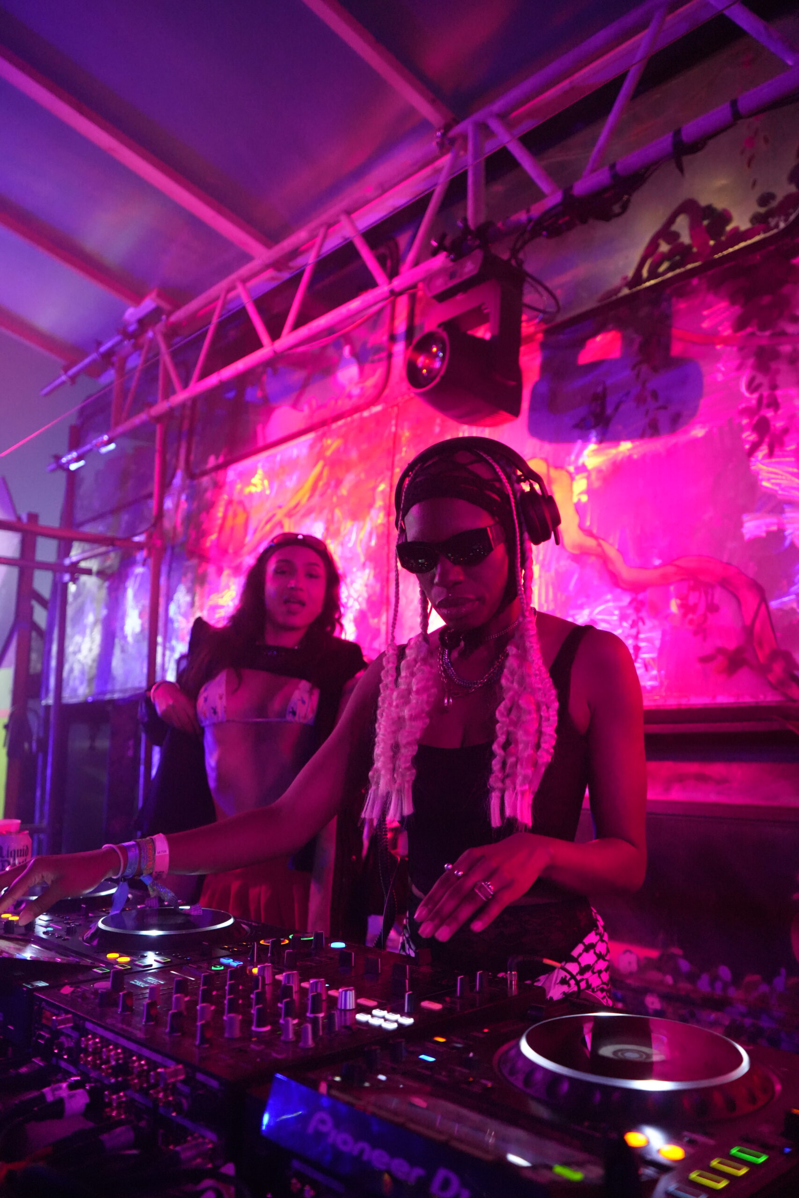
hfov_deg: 46.4
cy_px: 599
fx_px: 932
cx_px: 400
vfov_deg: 65.5
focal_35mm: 28
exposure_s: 1/160
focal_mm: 28
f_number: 4
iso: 10000
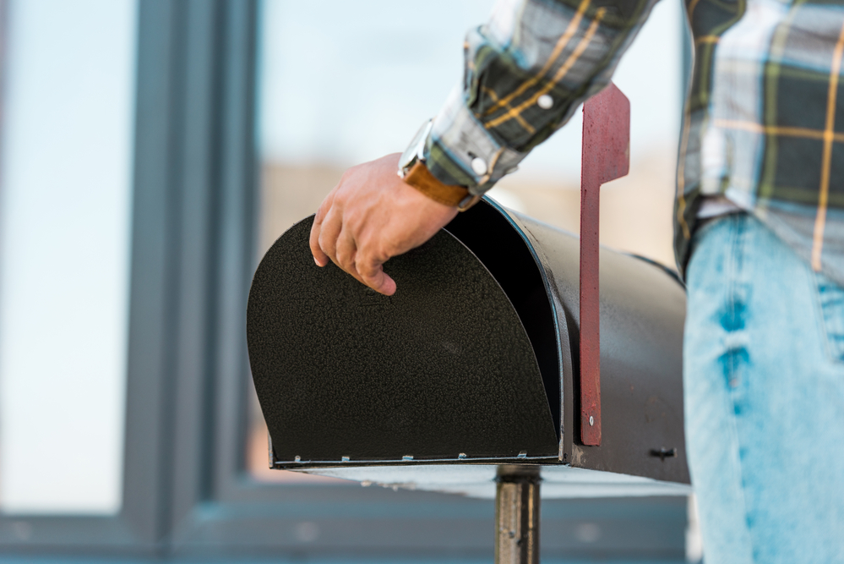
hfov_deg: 16.4
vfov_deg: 11.0
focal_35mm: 125
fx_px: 2932
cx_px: 422
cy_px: 282
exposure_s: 1/400
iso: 160
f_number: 3.5
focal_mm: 125
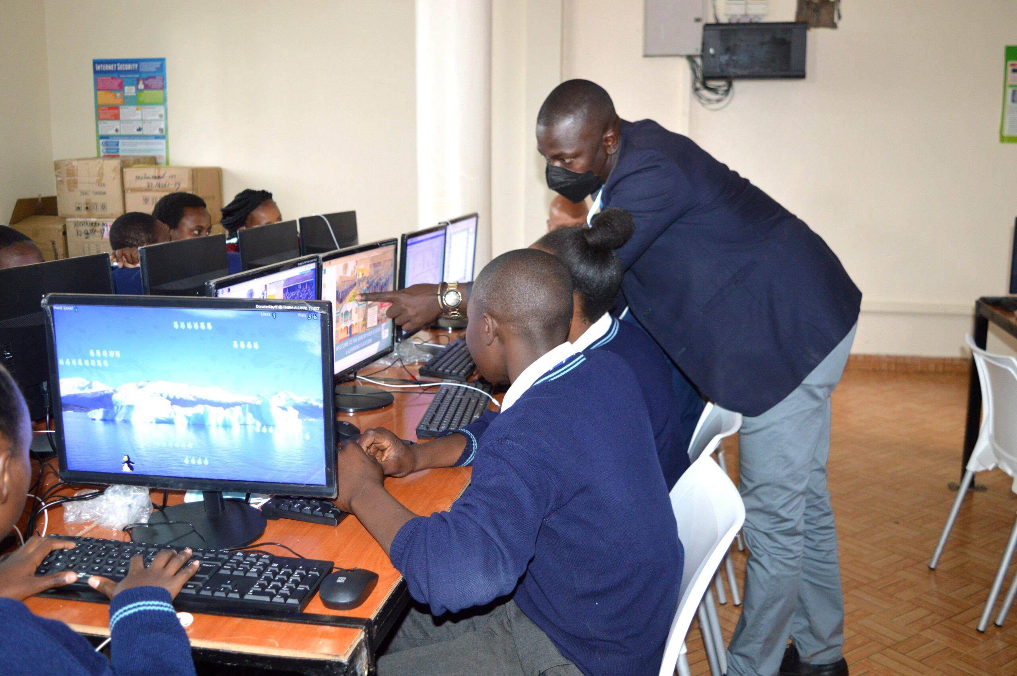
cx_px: 508
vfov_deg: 38.3
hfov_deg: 55.1
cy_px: 338
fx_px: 974
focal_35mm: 34
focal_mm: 23
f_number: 3.8
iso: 1000
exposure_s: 1/60
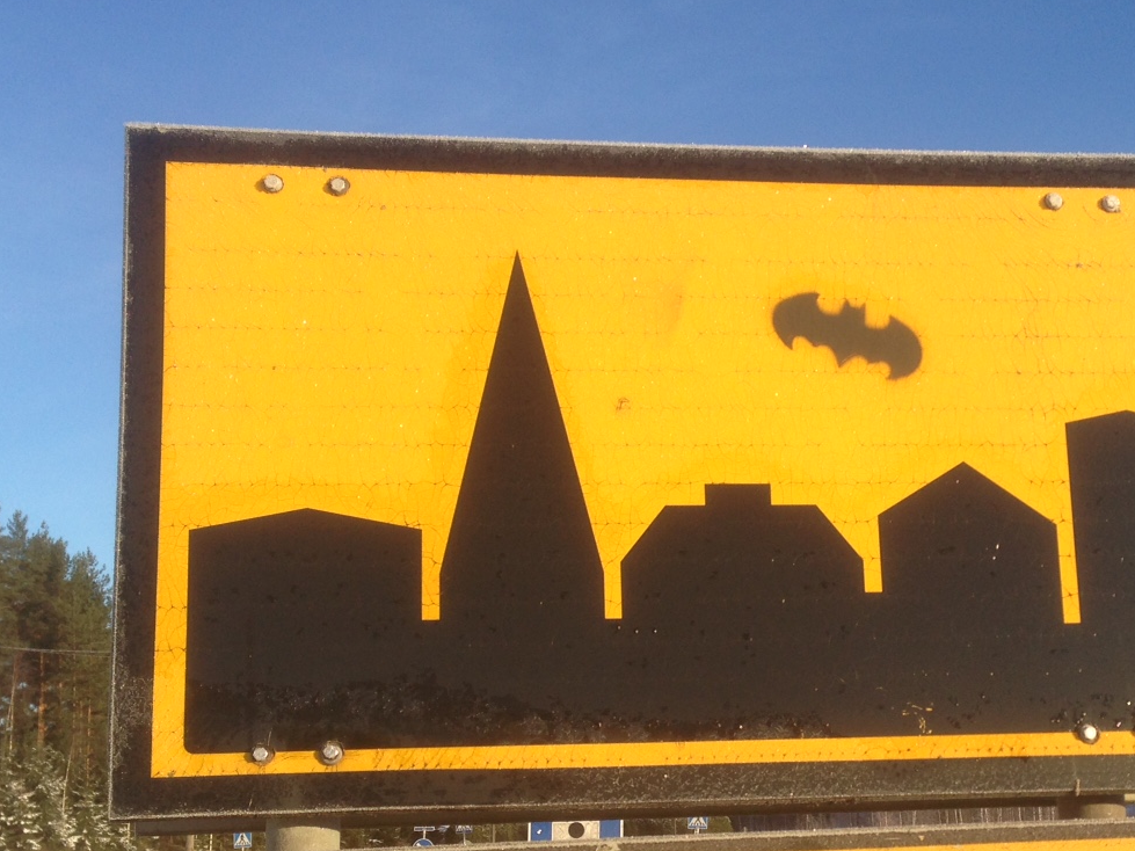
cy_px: 595
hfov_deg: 34.6
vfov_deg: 26.3
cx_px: 754
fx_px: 1803
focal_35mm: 55
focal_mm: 4.12
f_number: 2.4
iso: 50
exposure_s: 1/645
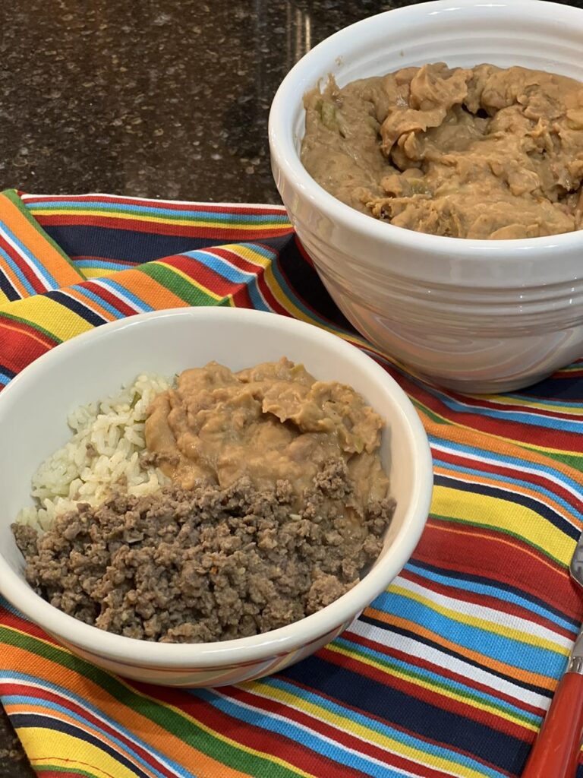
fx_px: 1729
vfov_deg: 25.3
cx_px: 292
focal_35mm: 77
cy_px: 389
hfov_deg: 19.1
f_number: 2.8
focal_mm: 9
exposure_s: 1/24
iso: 320
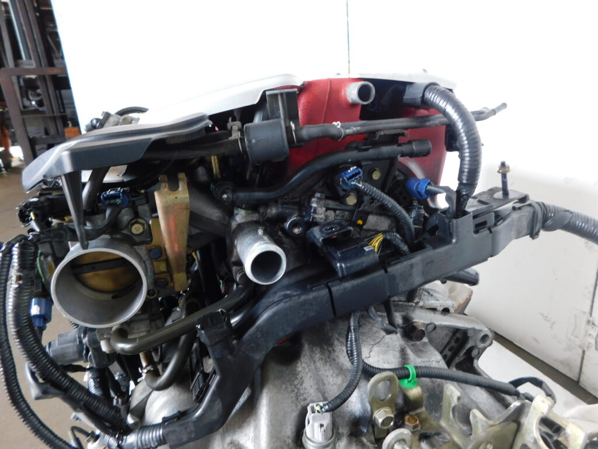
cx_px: 299
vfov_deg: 58.9
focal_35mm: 23
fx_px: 397
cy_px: 224
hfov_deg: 73.9
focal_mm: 4
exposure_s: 1/30
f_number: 3
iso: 160
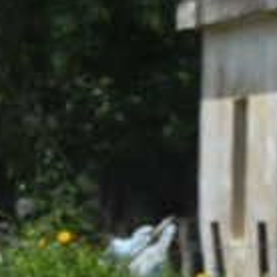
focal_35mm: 895
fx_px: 8103
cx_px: -845
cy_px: 498
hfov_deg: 1.9
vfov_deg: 2.0
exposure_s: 1/1000
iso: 200
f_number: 8
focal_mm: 60
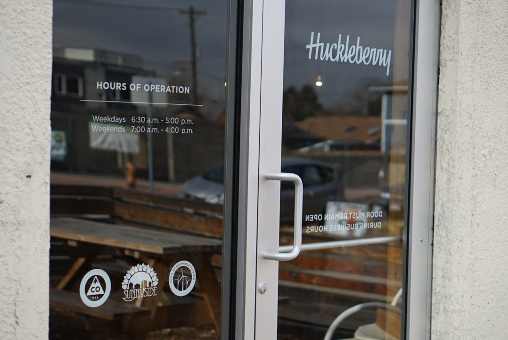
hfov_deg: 27.0
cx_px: 254
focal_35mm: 75
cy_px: 170
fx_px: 1059
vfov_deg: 18.2
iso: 400
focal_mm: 50
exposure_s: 1/4000
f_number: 2.5
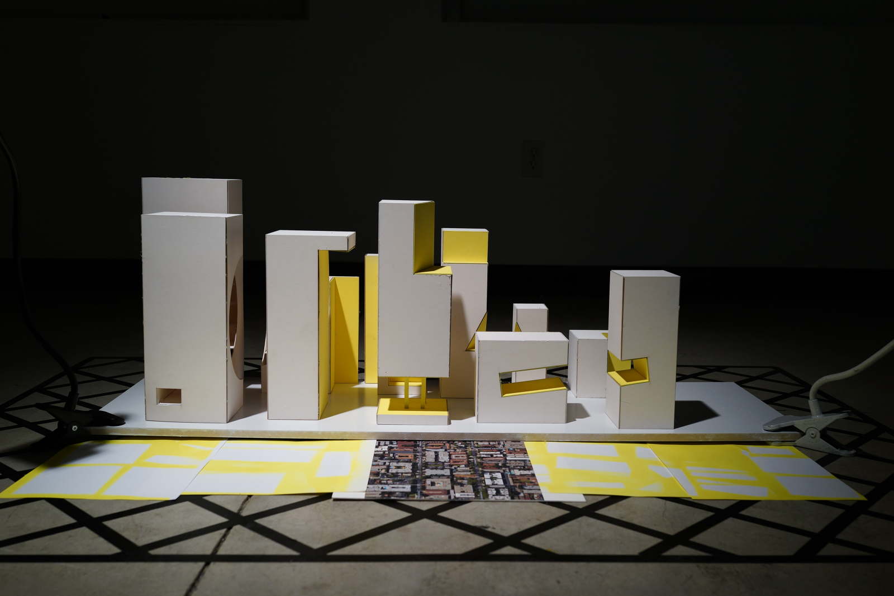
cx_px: 447
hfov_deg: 54.4
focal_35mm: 35
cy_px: 298
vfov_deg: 37.8
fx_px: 869
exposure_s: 1/80
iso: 500
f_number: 5.6
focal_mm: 35
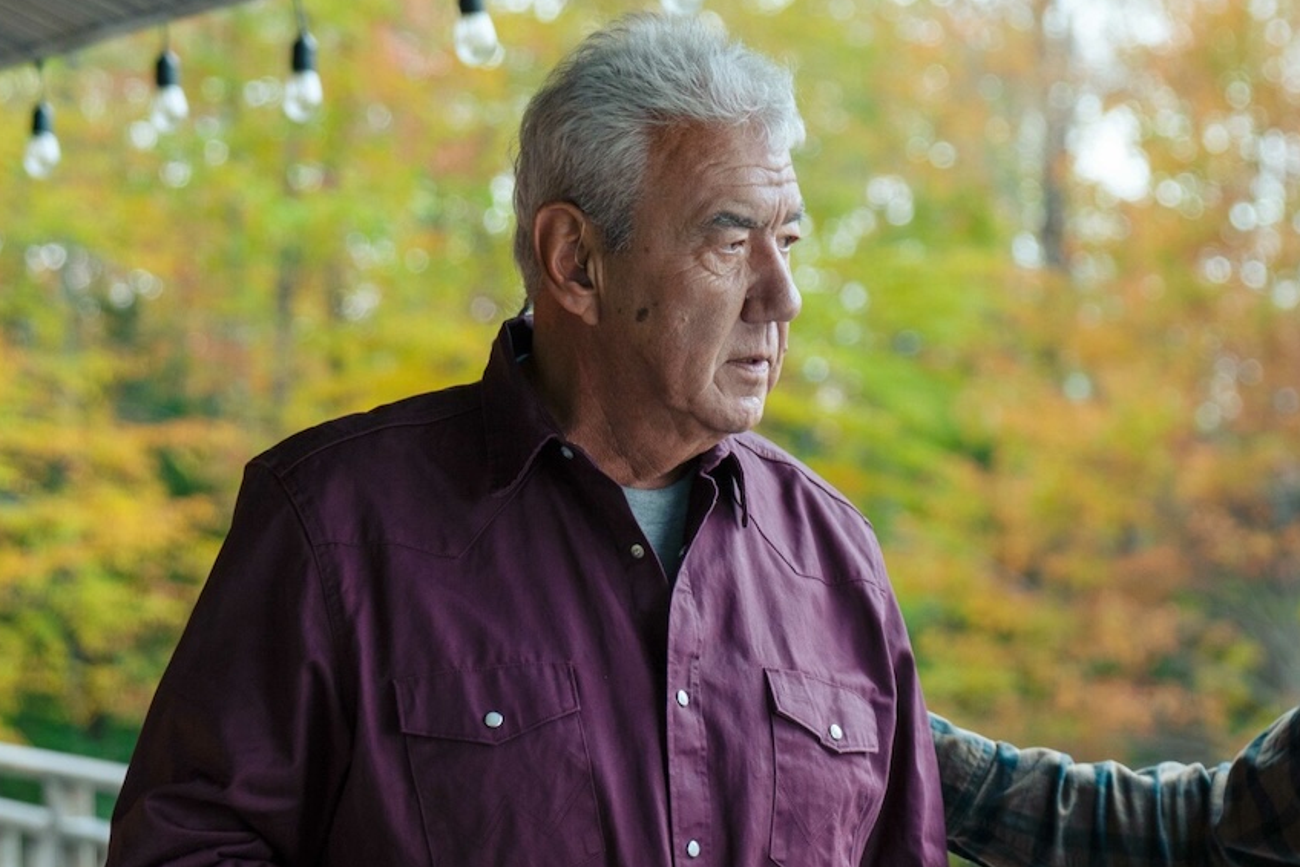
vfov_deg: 10.3
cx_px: 1046
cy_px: 937
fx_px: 4768
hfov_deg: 15.4
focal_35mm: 132
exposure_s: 1/500
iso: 250
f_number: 2.8
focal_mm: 56
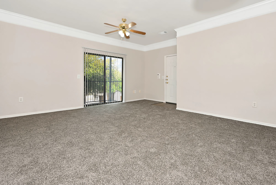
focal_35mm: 16
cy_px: 92
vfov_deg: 72.1
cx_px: 138
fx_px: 127
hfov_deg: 94.9
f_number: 5
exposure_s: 1/100
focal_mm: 16.5
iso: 200
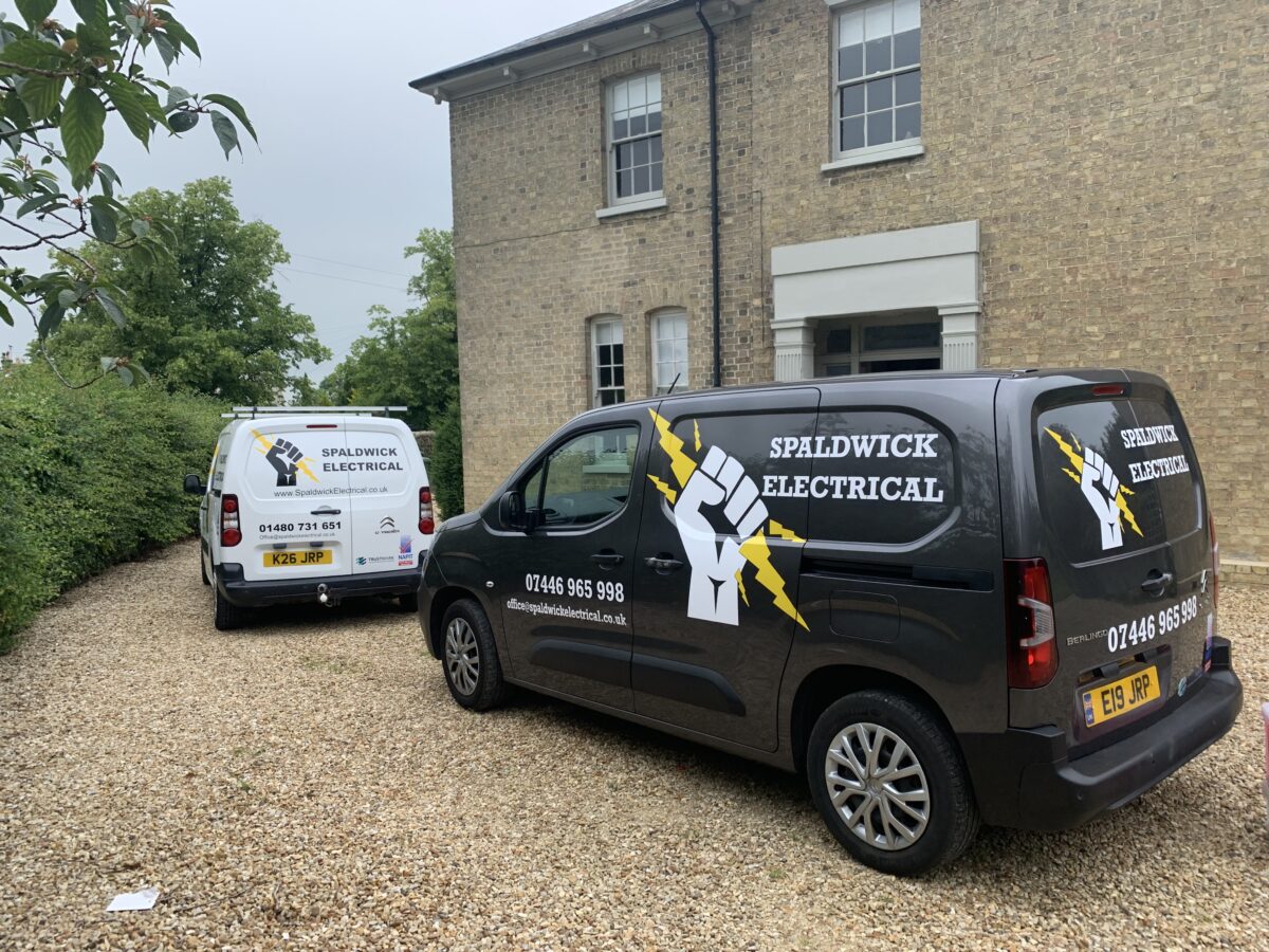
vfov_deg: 53.1
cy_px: 476
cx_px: 634
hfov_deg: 67.3
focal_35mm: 26
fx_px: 953
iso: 25
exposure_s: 1/732
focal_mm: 4.25
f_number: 1.8
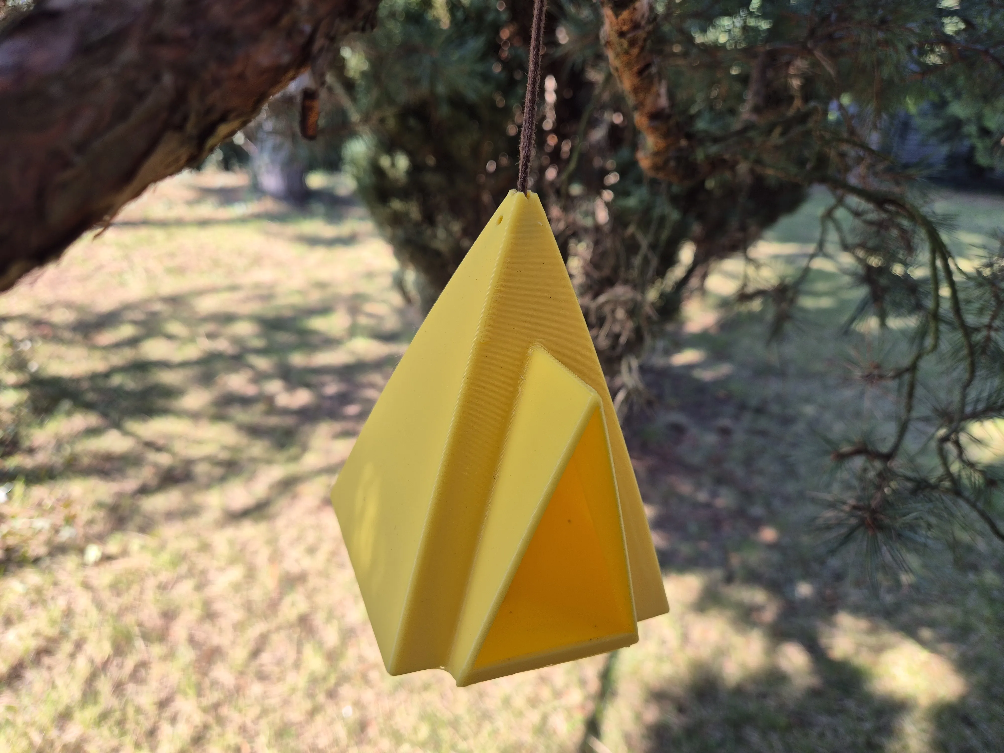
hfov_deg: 73.9
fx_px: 667
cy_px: 376
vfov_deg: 58.9
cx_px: 502
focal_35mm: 23
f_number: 1.8
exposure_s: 1/202
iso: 25
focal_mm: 5.4
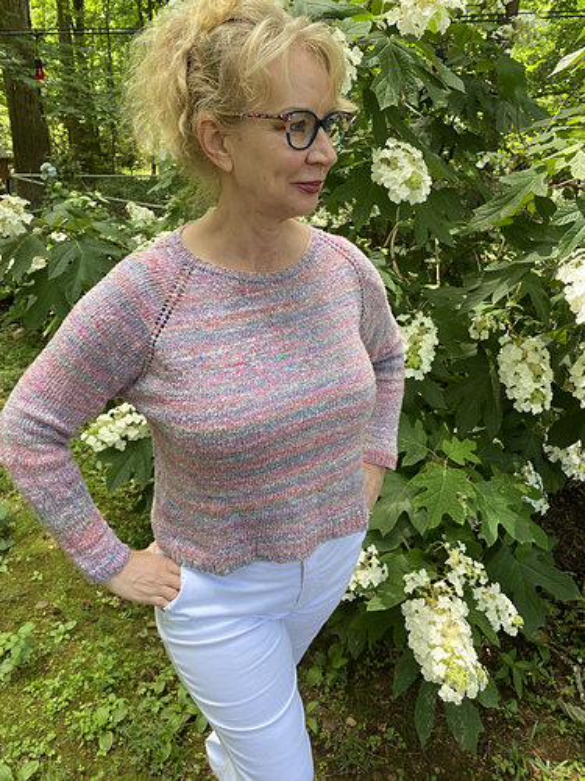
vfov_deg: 67.3
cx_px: 292
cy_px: 390
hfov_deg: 53.1
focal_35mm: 26
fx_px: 586
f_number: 1.8
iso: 64
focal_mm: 4.25
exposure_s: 1/121
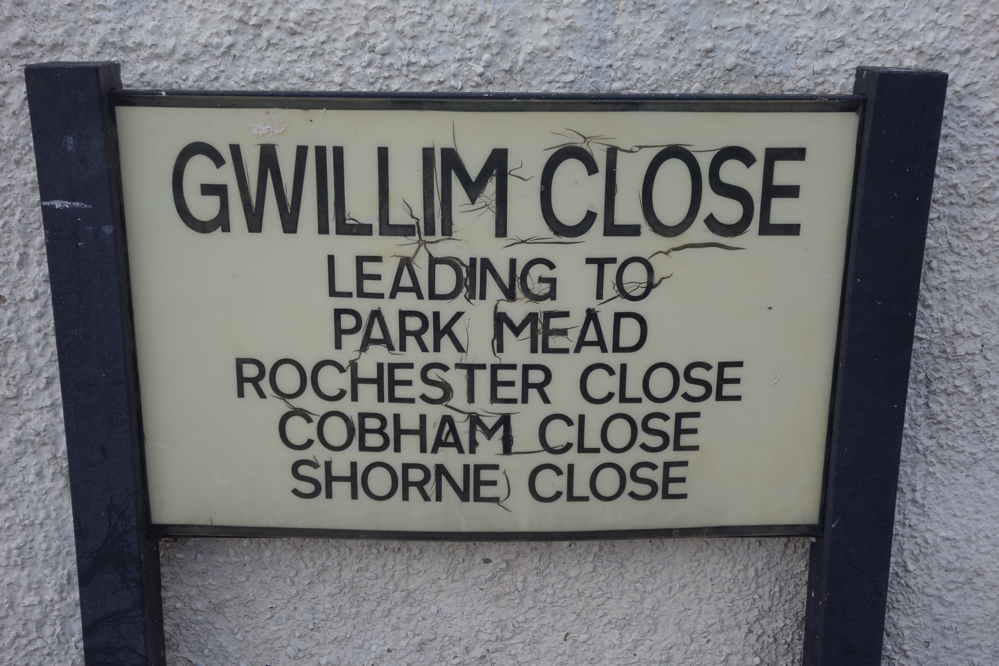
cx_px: 500
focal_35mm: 39
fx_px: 1082
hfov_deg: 49.6
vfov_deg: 34.2
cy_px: 333
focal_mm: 14.57
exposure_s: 1/200
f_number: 5.6
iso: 125
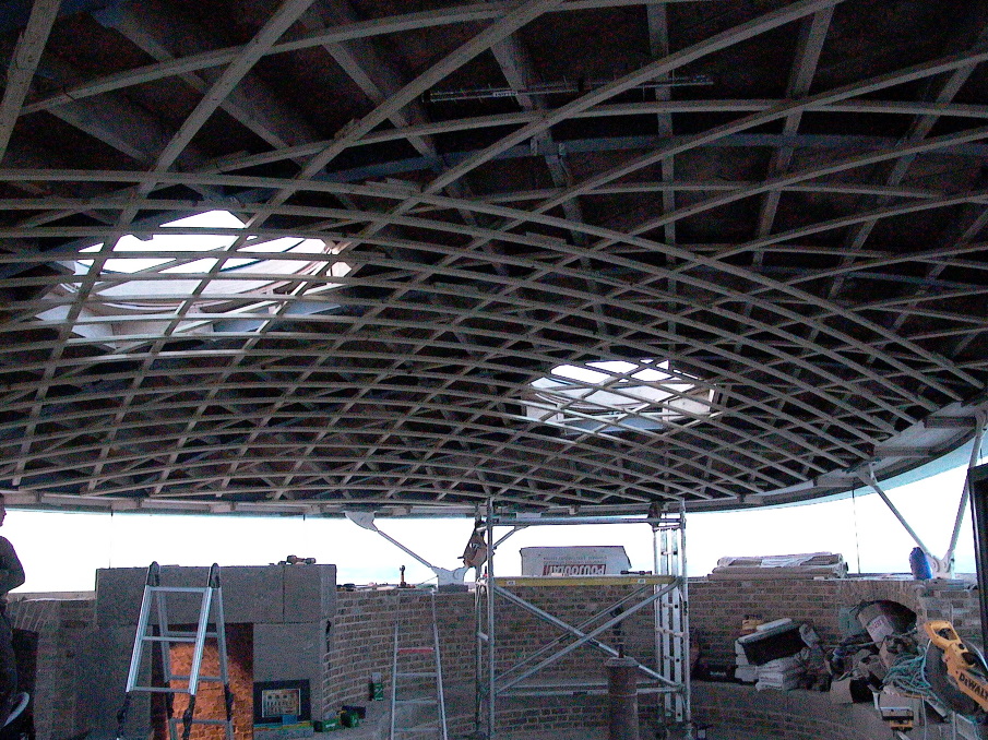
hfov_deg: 55.4
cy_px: 370
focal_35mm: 33
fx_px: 942
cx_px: 494
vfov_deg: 42.9
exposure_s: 1/26.2
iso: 400
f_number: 2.04
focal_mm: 7.13
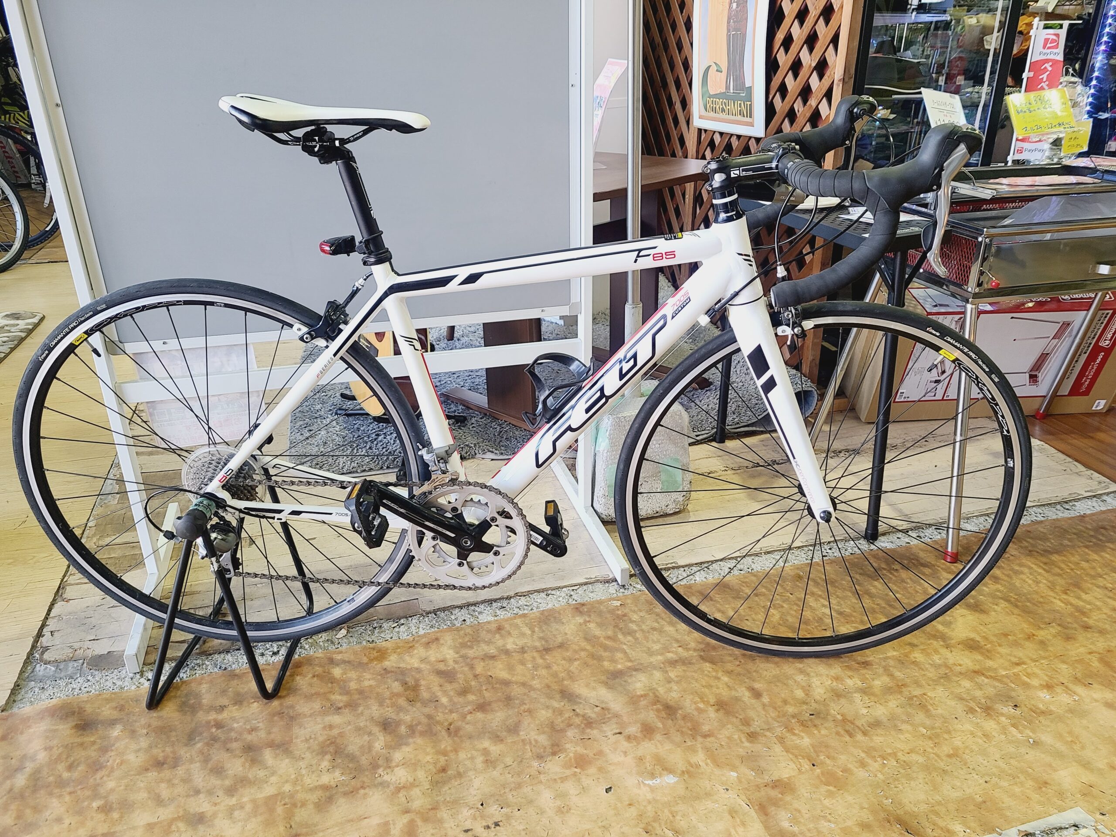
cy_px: 418
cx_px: 558
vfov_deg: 53.1
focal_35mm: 26
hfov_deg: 67.3
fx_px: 838
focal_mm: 5.4
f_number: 1.8
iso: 64
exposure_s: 1/50
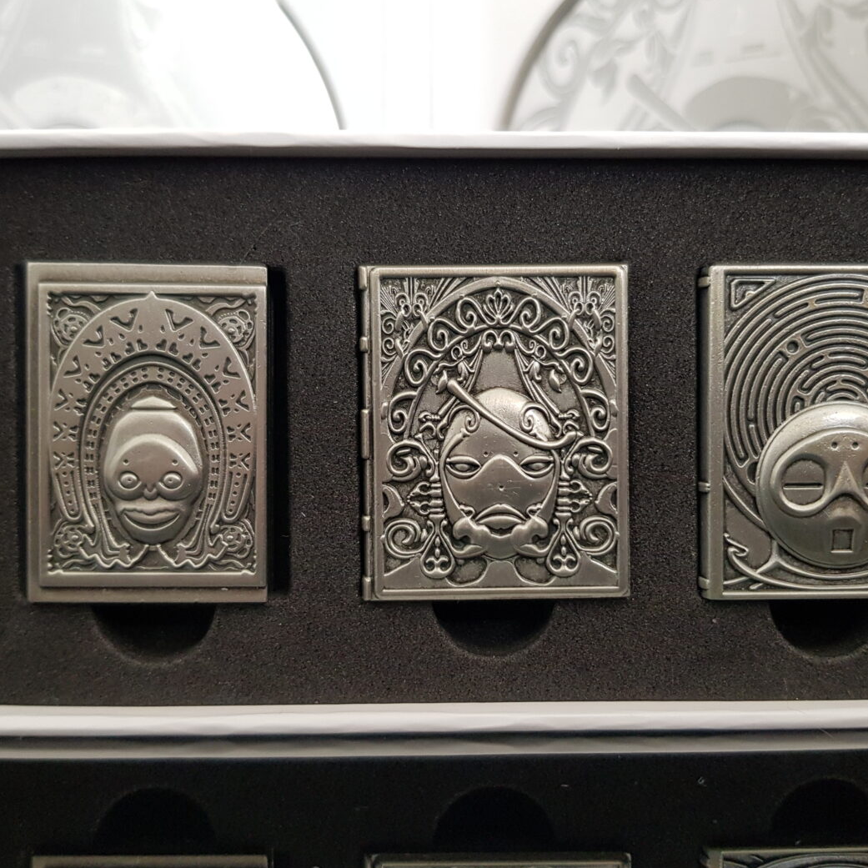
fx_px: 965
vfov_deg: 48.4
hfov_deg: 48.4
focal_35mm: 34
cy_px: 439
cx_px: 482
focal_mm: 4.2
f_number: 1.7
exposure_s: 1/50
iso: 160
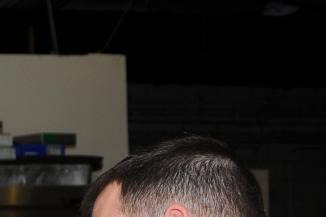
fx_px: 841
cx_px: -185
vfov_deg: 13.5
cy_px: 354
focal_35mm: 93
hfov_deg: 18.9
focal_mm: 18
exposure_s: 1/100
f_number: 4
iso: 250
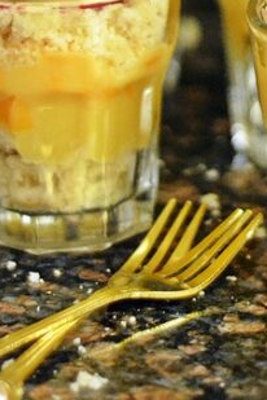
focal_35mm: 200
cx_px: 223
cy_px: -69
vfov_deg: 10.1
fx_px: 2225
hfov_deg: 6.9
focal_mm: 50
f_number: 1.8
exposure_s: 1/20
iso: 3200
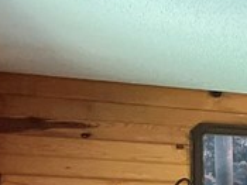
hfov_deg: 10.1
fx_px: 1084
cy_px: 329
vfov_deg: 9.3
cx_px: 710
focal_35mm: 152
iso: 500
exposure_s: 1/40
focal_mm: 5.7
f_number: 1.5
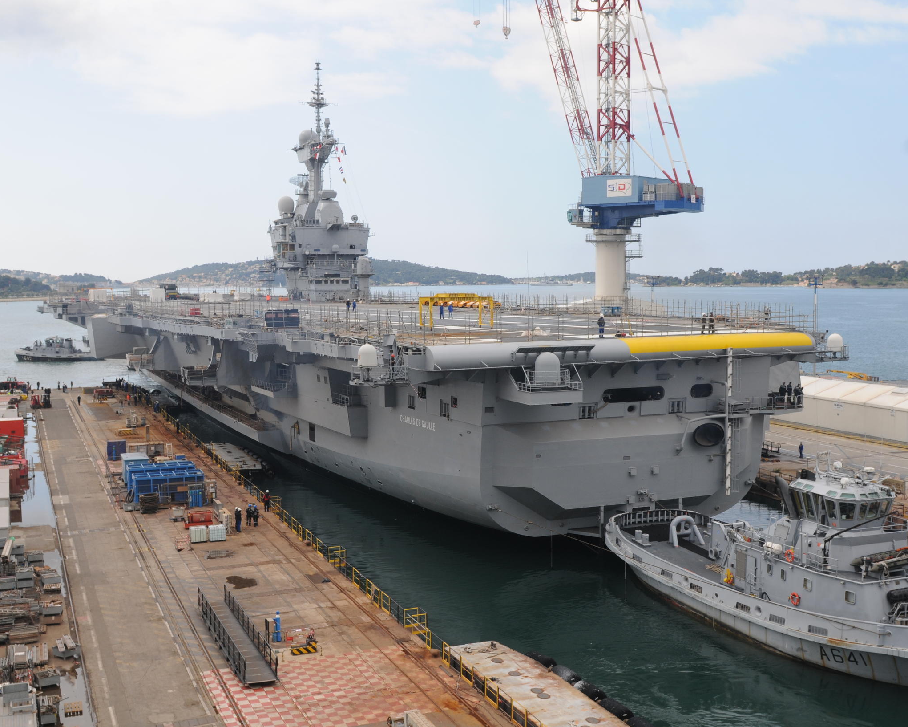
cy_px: 366
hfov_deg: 44.7
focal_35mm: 41
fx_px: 1102
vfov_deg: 36.5
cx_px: 514
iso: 200
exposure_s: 1/320
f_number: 8
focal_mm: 24
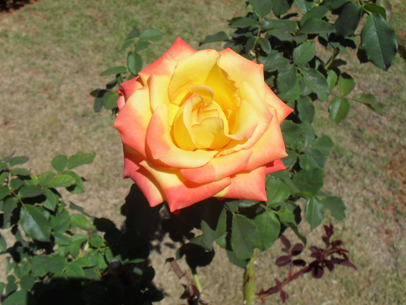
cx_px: 203
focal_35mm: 35
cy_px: 152
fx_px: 411
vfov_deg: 40.7
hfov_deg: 52.6
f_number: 8.4
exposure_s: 1/350
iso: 80
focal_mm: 6.3
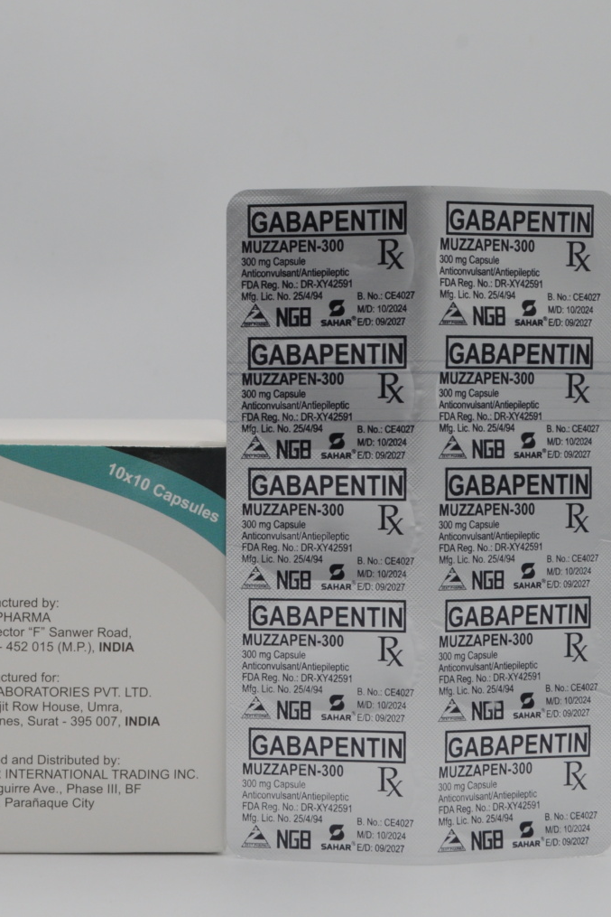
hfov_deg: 20.4
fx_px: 1673
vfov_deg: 30.6
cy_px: 460
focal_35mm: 66
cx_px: 105
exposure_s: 1/160
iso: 640
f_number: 10
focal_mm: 29
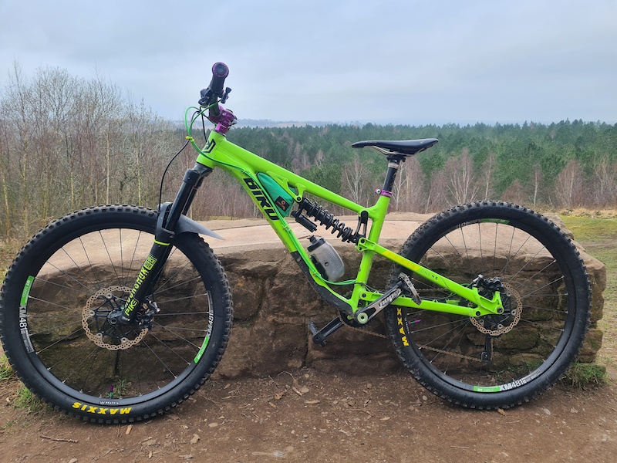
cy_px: 232
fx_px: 463
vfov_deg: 53.1
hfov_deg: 67.3
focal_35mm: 26
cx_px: 308
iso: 50
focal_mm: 5.4
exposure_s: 1/468
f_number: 1.8
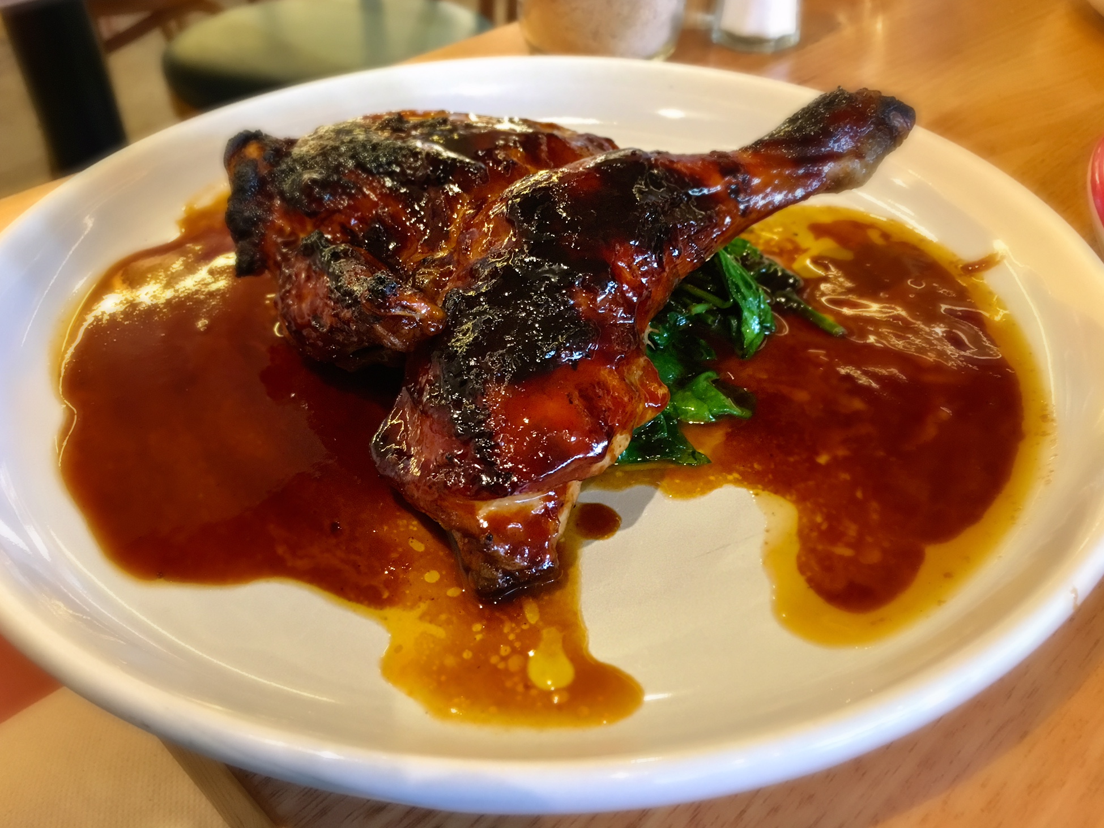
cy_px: 400
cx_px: 535
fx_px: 957
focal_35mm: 30
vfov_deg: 46.8
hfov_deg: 59.9
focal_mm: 4.15
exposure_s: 1/17
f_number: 2.2
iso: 200
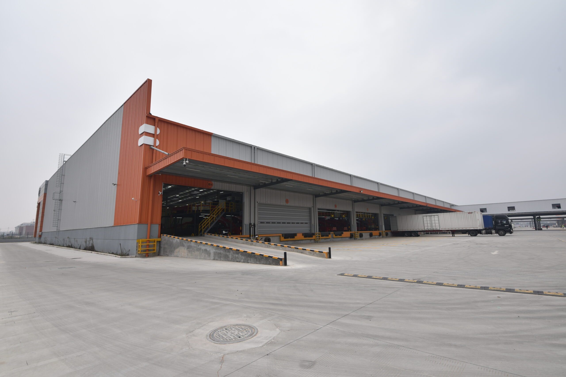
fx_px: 267
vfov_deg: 70.4
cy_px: 188
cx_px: 283
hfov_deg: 93.3
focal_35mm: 17
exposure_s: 1/200
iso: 100
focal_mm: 17
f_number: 8
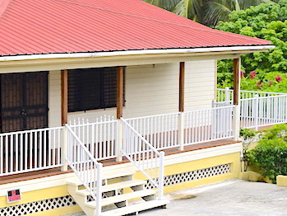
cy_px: 97
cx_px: -49
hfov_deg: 20.7
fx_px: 738
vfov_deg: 16.6
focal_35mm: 89
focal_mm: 18
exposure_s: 1/320
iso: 200
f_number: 9
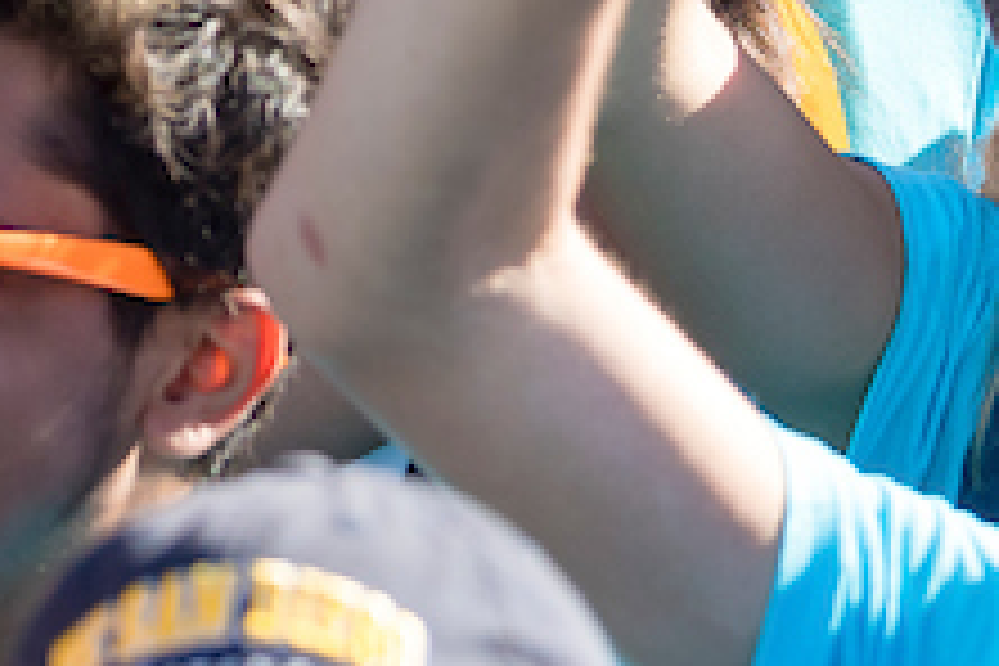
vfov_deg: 2.5
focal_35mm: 540
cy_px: -302
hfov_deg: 3.8
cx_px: -27
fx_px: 14984
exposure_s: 1/1000
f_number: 4
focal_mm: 100
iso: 200
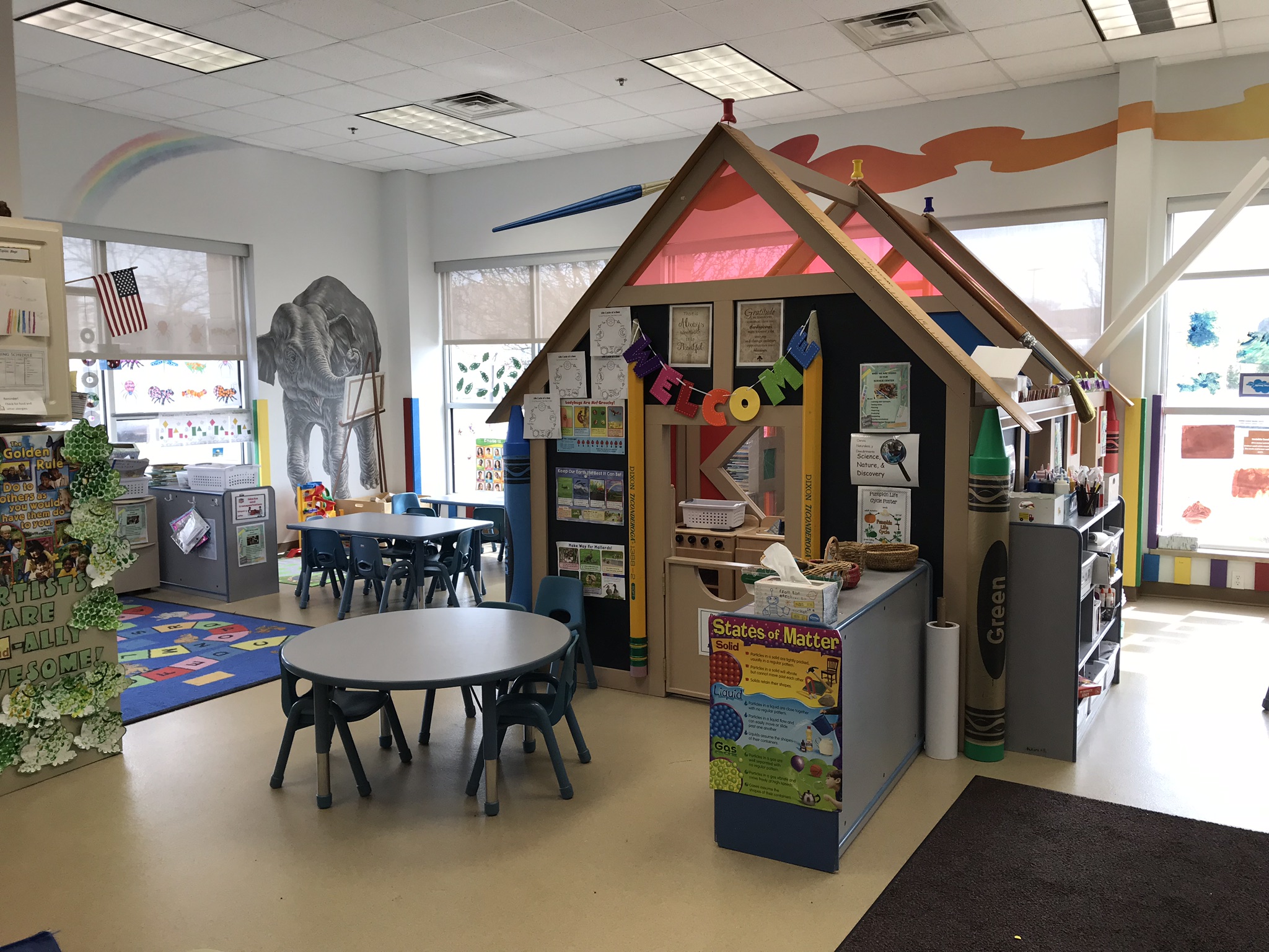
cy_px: 476
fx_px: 1026
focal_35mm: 28
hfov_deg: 63.4
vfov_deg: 49.7
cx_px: 634
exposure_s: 1/60
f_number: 1.8
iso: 25
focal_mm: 3.99
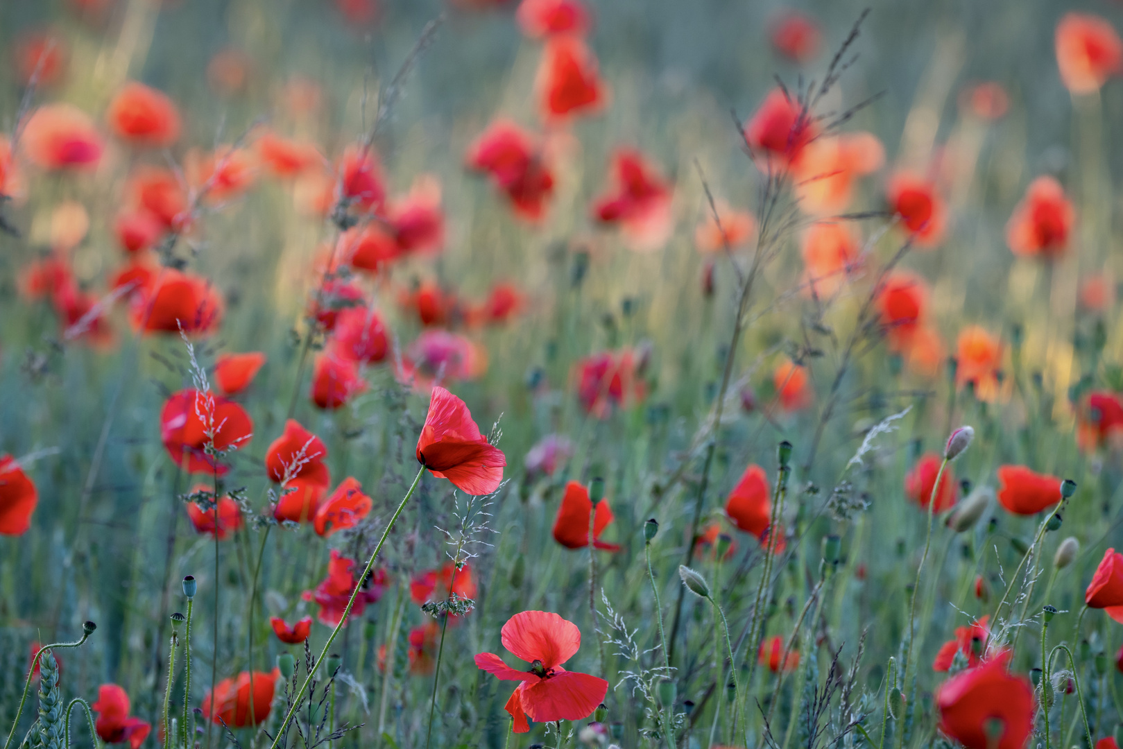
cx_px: 562
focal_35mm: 600
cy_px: 374
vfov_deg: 2.3
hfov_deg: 3.4
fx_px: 18719
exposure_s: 1/80
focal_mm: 400
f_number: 9
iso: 640
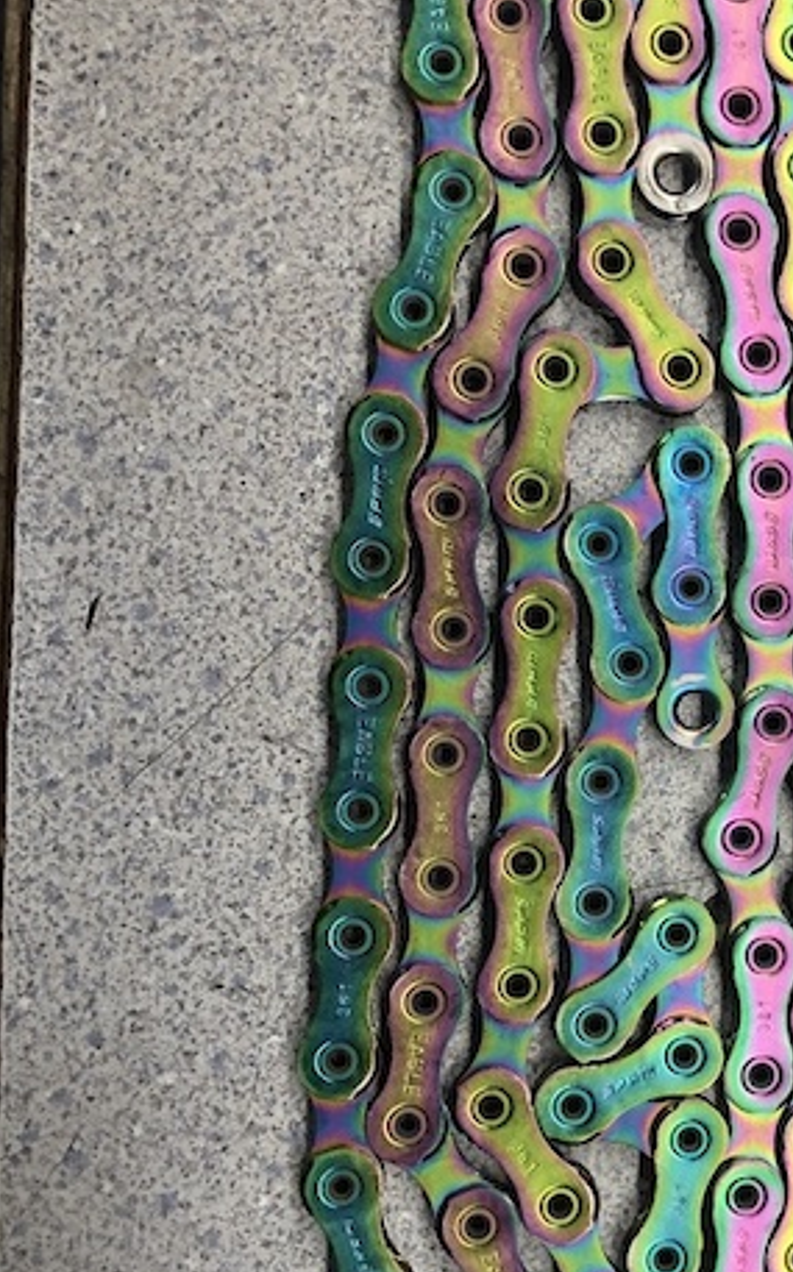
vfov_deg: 38.6
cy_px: 818
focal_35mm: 52
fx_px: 1801
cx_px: 743
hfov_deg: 24.0
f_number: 1.8
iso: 50
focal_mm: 3.99
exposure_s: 1/120
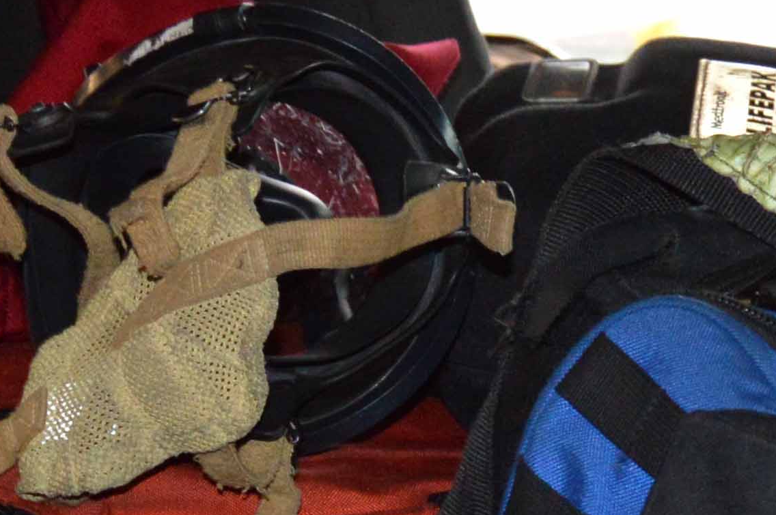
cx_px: 484
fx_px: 3079
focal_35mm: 143
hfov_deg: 14.3
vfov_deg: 9.4
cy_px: 659
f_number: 3.5
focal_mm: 18
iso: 1400
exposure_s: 1/60
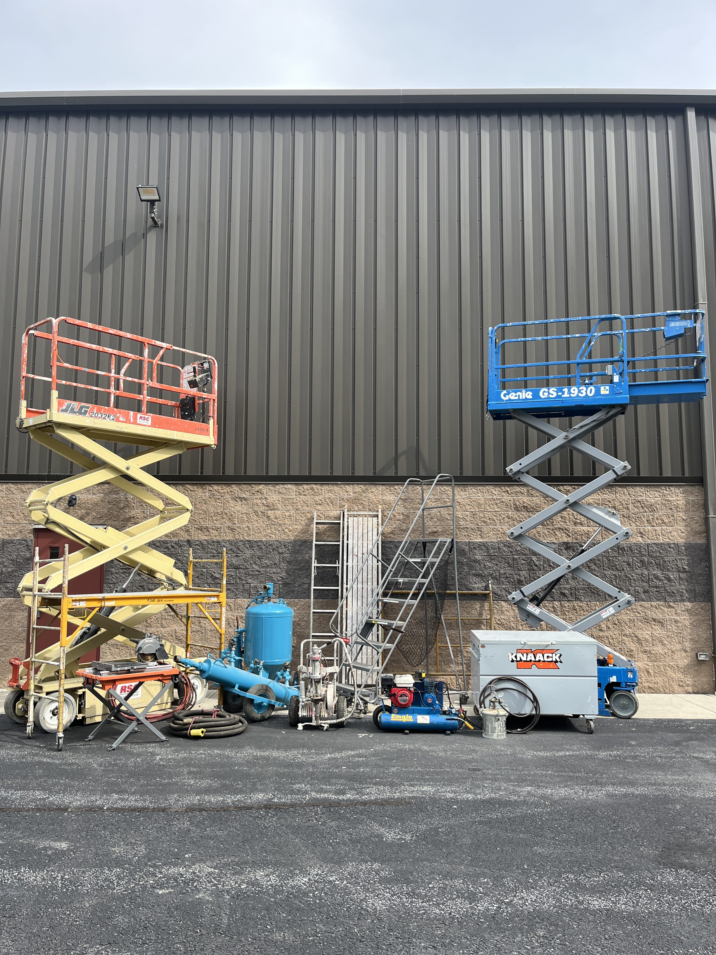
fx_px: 717
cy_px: 478
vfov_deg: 67.3
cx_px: 358
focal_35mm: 26
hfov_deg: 53.1
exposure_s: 1/1199
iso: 50
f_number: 1.6
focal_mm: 5.1
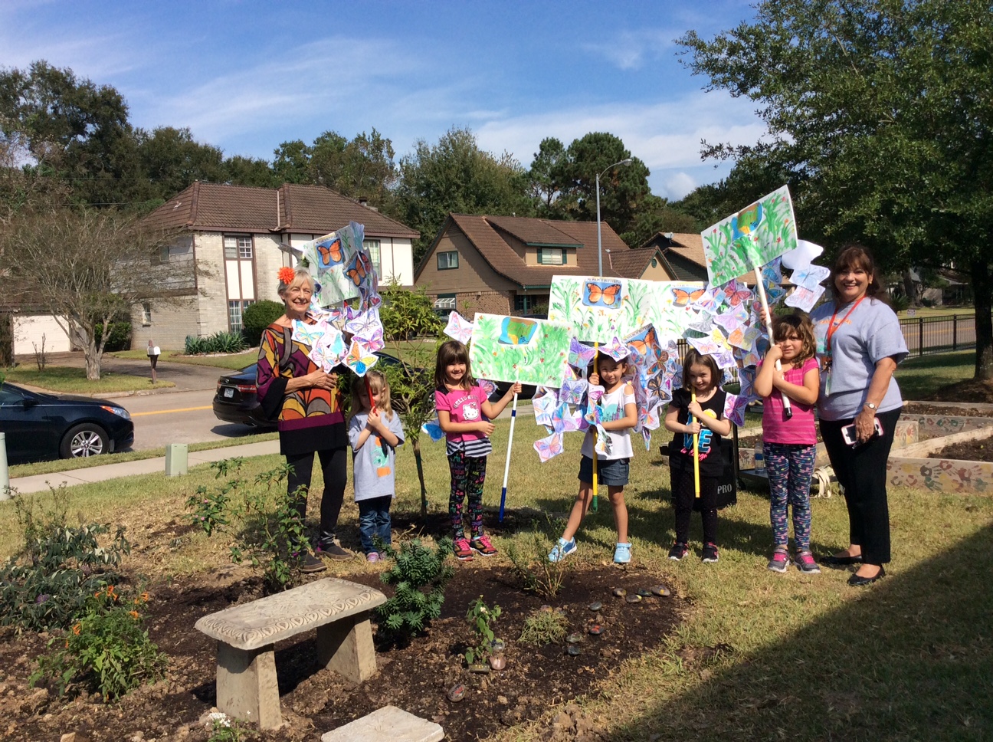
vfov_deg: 44.1
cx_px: 496
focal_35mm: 32
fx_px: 917
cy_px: 371
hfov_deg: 56.9
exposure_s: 1/1789
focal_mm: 3.3
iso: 32
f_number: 2.4
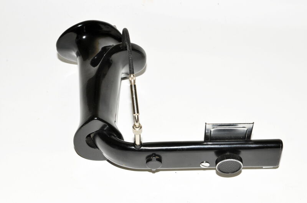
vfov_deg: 15.1
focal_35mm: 90
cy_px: 102
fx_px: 766
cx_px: 154
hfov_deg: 22.7
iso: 400
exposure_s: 1/160
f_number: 16
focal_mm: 60
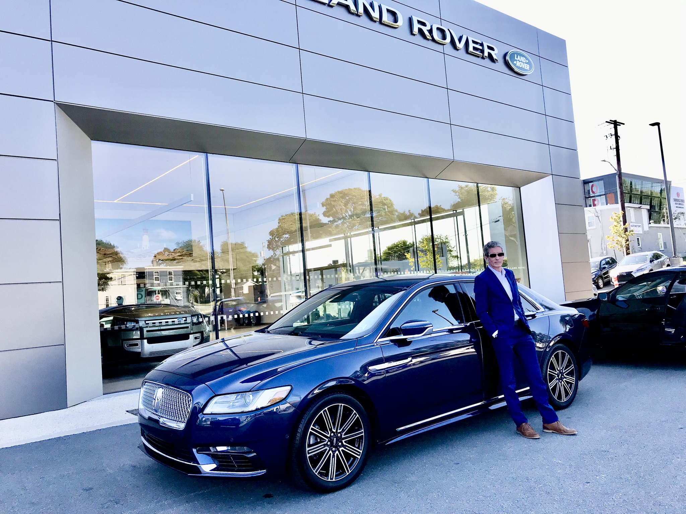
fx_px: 555
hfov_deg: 63.4
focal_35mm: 28
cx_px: 343
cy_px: 257
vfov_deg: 49.7
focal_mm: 3.99
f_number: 1.8
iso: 20
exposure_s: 1/610
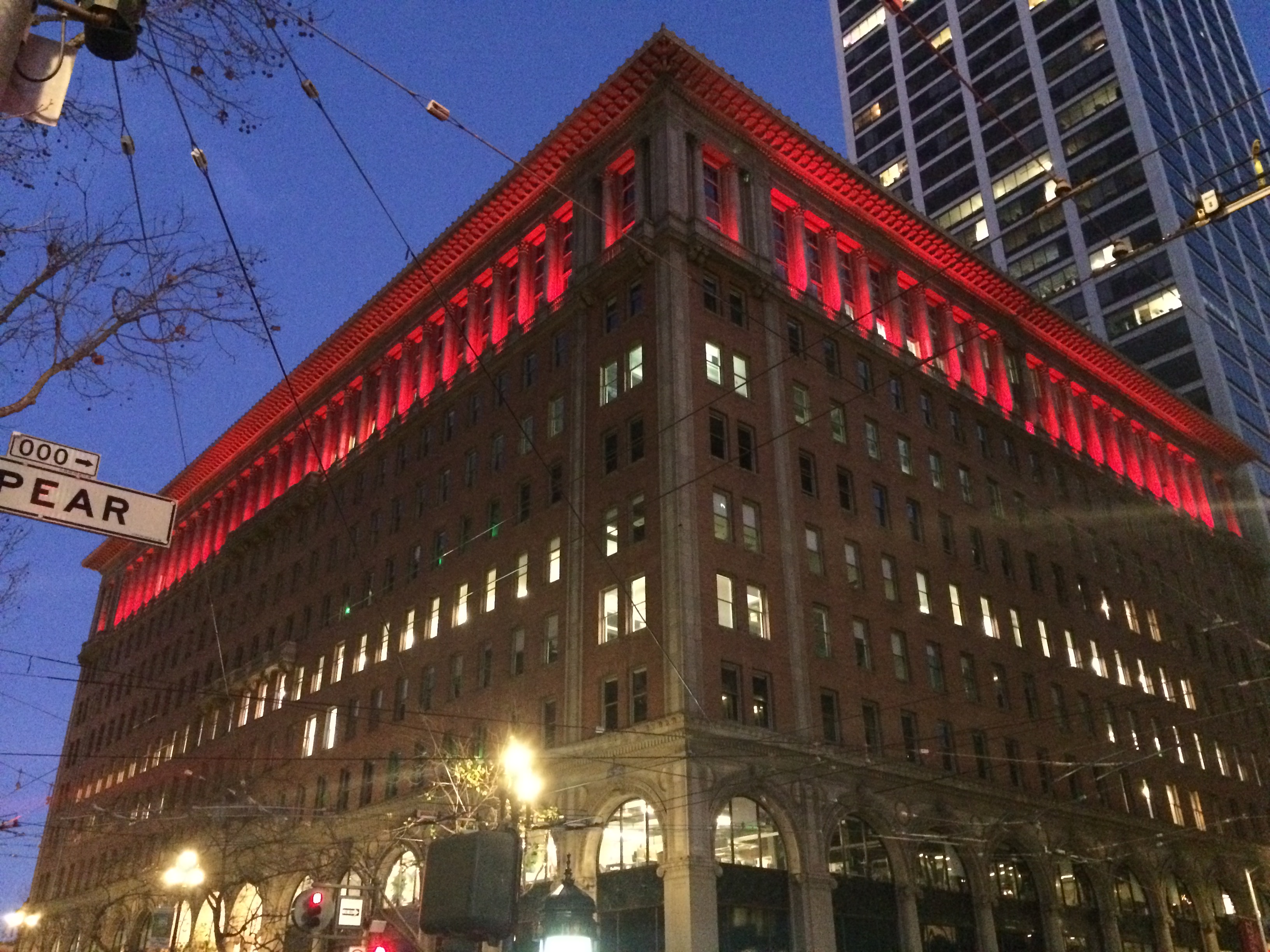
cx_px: 635
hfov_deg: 61.7
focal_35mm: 29
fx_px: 1064
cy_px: 476
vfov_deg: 48.2
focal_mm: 4.15
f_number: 2.2
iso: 800
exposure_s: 1/15
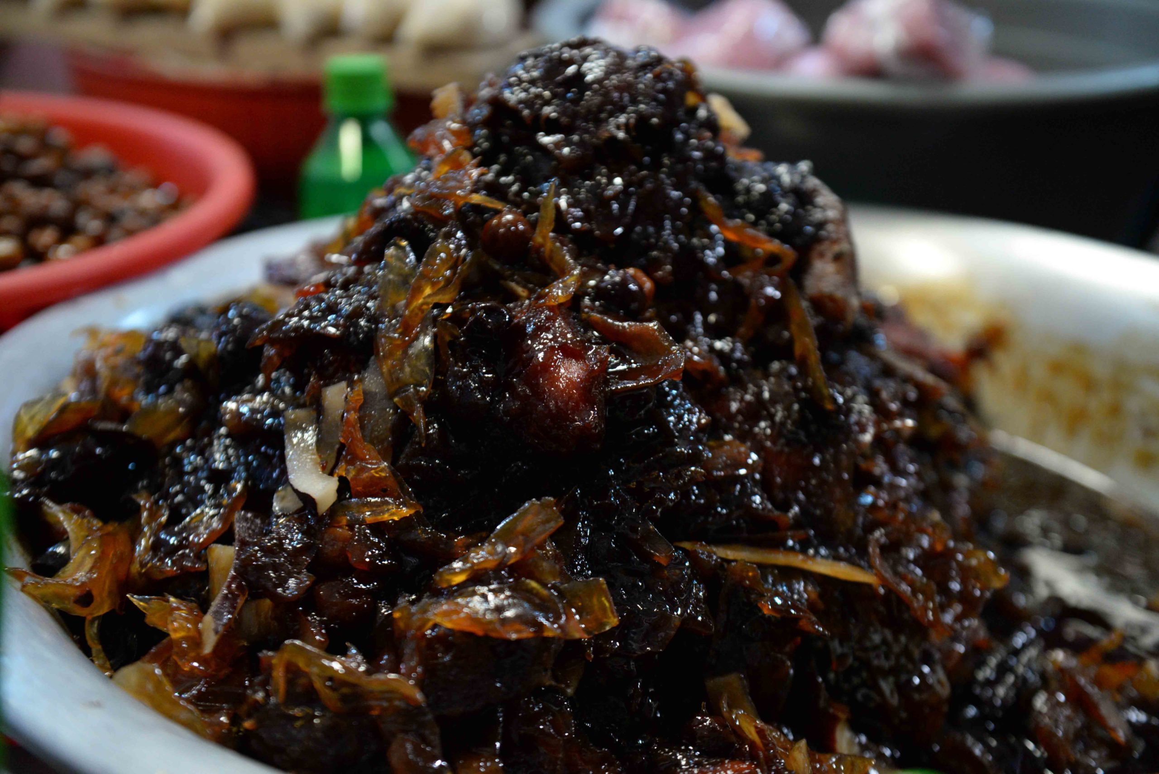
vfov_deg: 28.1
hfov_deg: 41.1
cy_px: 387
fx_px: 1546
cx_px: 580
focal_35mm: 48
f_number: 5
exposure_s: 1/100
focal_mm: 48
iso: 3200
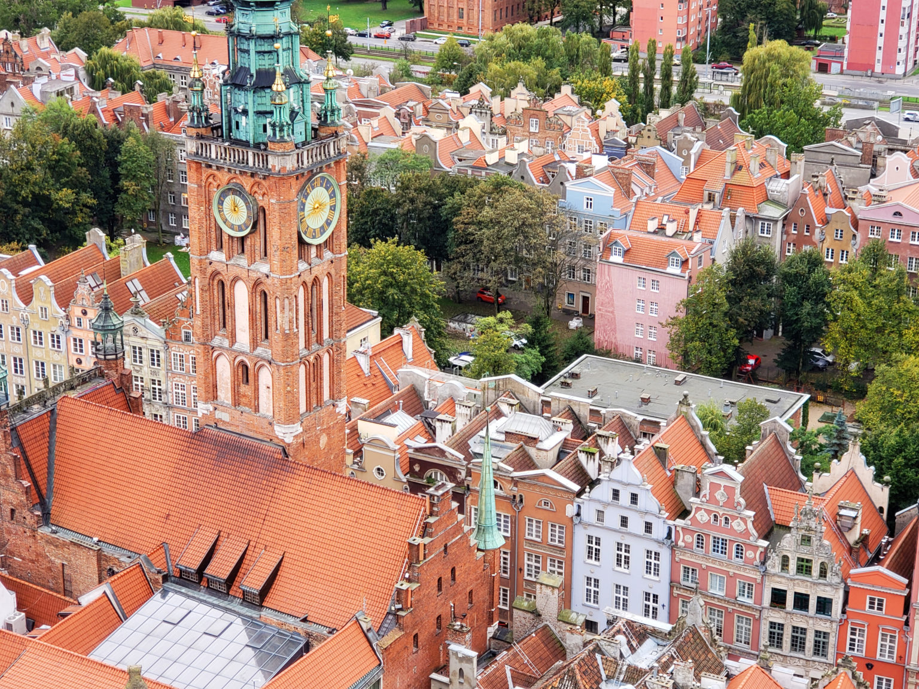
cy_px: 344
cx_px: 460
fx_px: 1381
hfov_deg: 36.8
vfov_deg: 28.0
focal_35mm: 52
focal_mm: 6
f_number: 2.4
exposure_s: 1/56
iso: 32
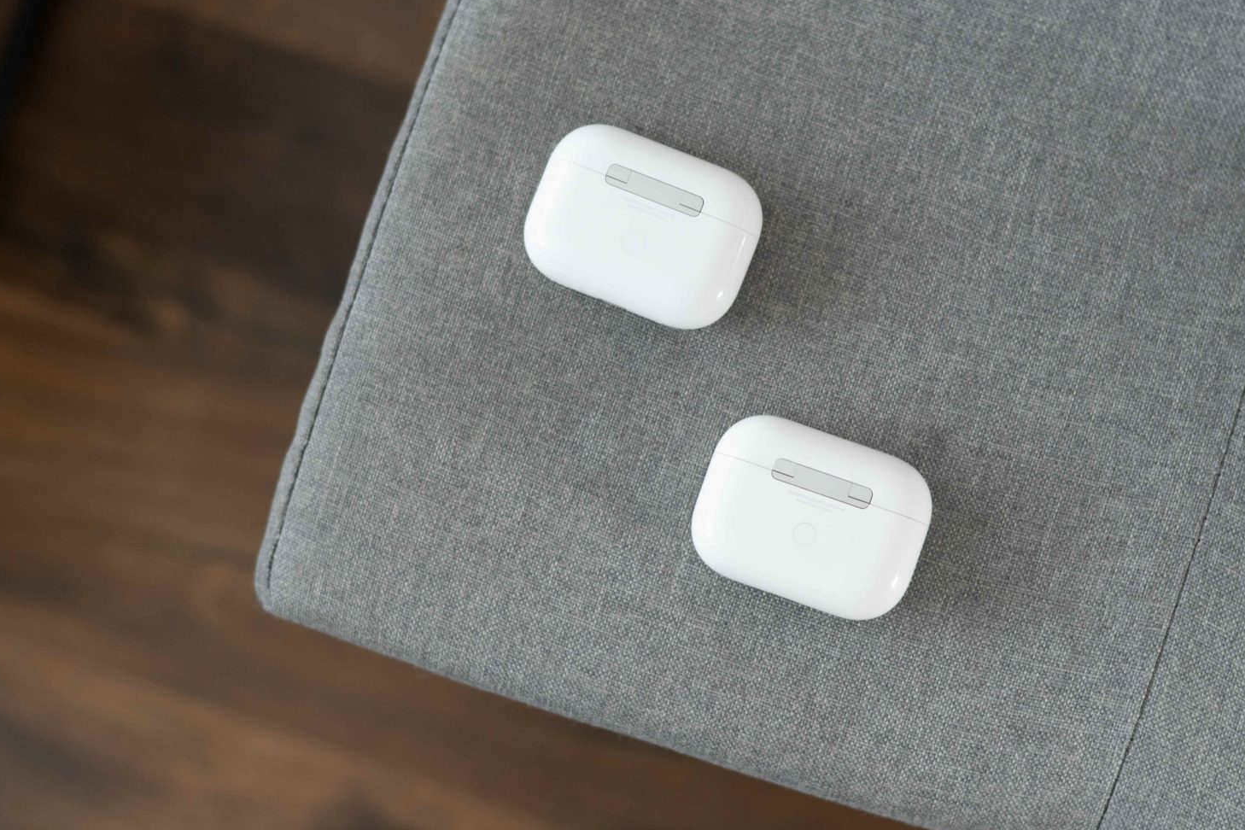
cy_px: 400
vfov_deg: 17.3
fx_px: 2732
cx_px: 648
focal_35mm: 79
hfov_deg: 25.7
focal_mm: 50
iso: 250
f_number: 2.5
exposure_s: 1/60
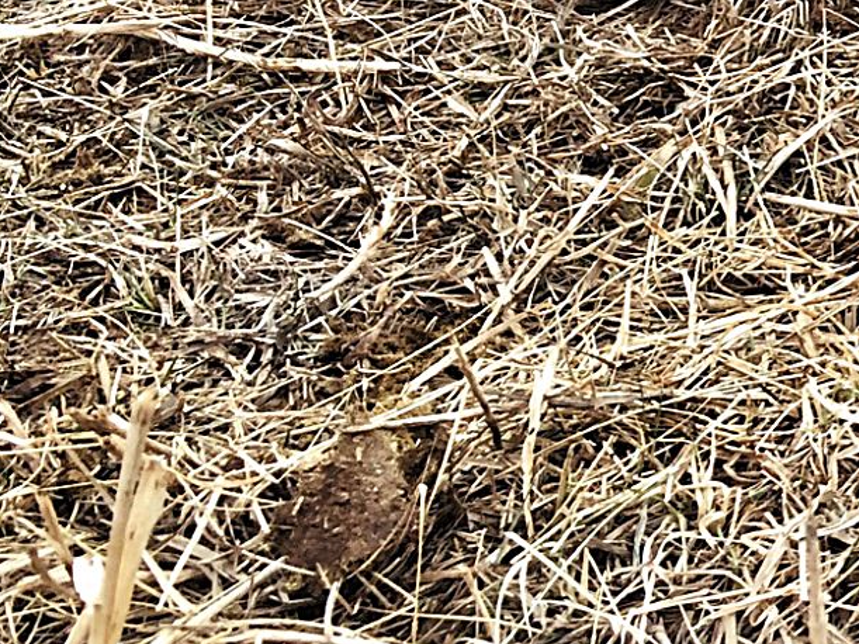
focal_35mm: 95
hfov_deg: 18.0
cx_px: 1352
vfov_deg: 14.6
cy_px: -274
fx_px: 2357
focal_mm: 4.15
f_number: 2.2
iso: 32
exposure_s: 1/328
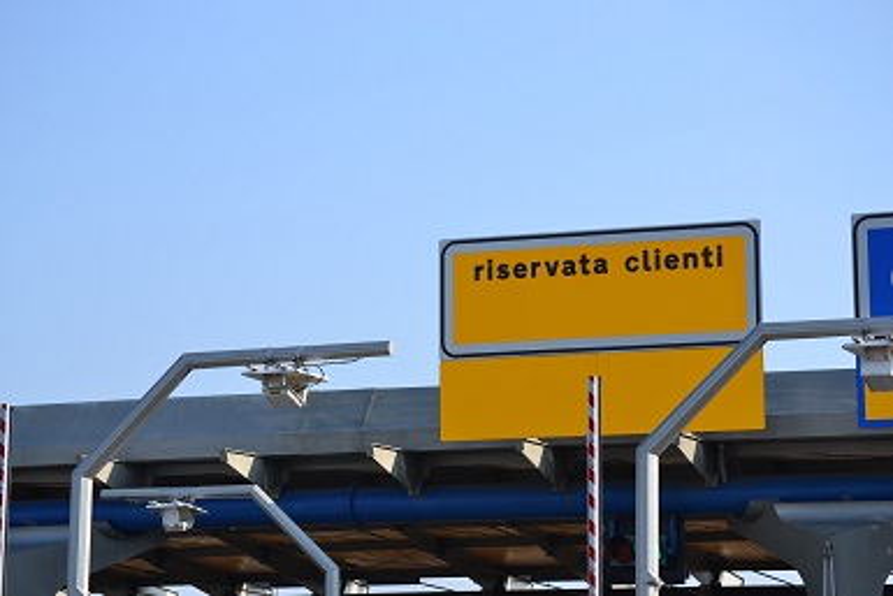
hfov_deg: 17.1
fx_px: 2978
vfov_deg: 11.4
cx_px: 446
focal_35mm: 120
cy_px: 298
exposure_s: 1/250
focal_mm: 80
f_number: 8
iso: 100
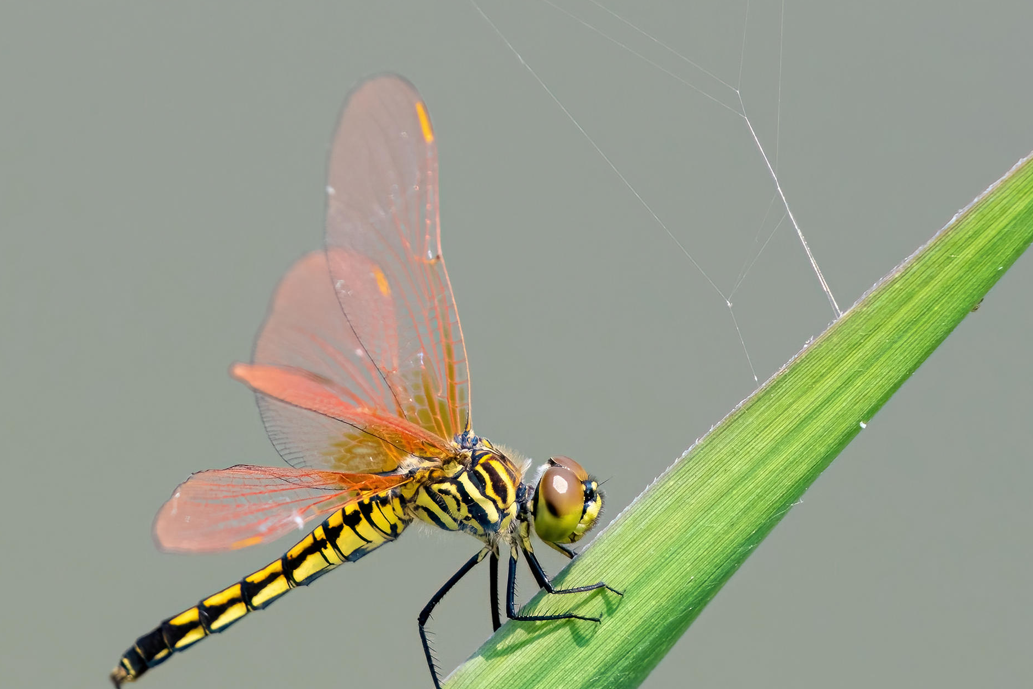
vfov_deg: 2.1
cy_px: 448
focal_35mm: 667
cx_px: 466
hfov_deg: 3.1
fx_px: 19136
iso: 400
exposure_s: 1/800
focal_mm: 500
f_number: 5.6
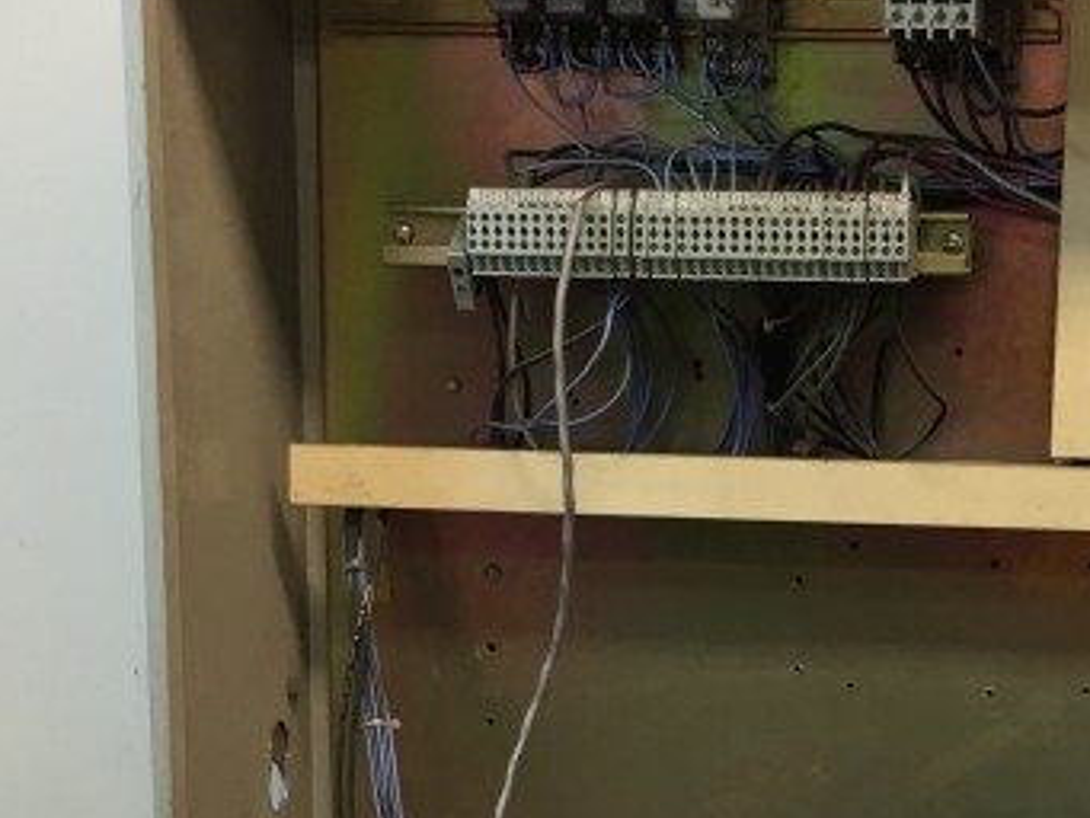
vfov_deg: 16.3
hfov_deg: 22.1
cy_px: 981
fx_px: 2740
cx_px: 914
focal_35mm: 87
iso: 64
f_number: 2.2
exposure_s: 1/30
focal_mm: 4.15
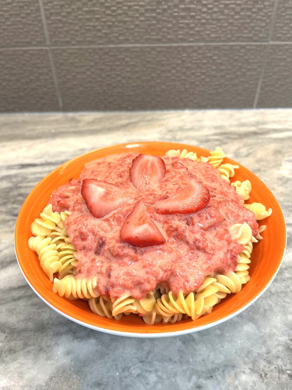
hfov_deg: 53.1
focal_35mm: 26
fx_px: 292
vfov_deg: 67.3
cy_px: 195
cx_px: 146
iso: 100
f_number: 1.6
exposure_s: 1/121
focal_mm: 5.1
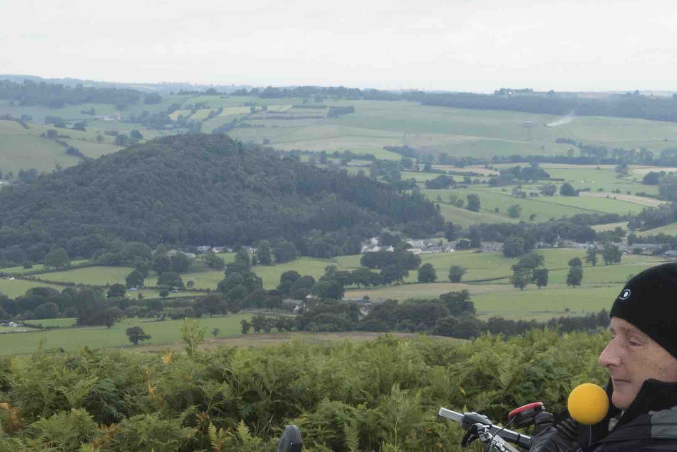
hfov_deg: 17.7
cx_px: 575
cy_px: 500
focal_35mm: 114
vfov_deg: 11.8
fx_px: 2144
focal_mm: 12.48
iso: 250
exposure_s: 1/250
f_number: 5.6
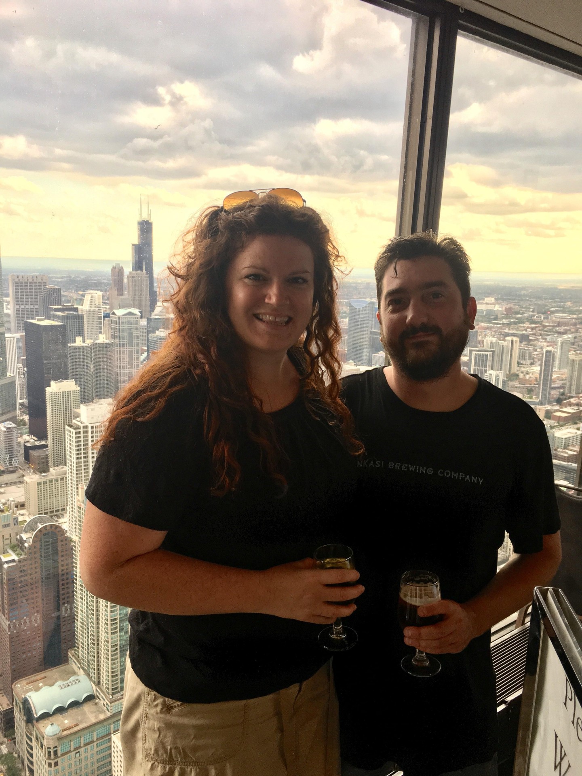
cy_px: 388
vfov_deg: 61.7
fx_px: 650
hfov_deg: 48.2
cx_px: 291
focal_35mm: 29
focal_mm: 4.15
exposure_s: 1/120
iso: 40
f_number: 2.2
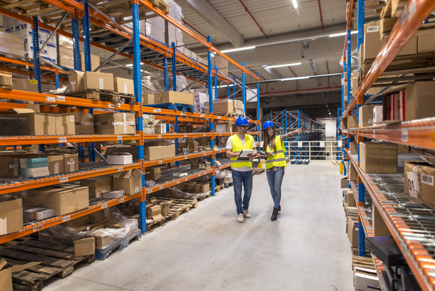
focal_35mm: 20
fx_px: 242
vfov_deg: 62.0
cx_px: 218
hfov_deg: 84.0
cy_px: 146
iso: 500
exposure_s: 1/160
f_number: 2
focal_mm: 20
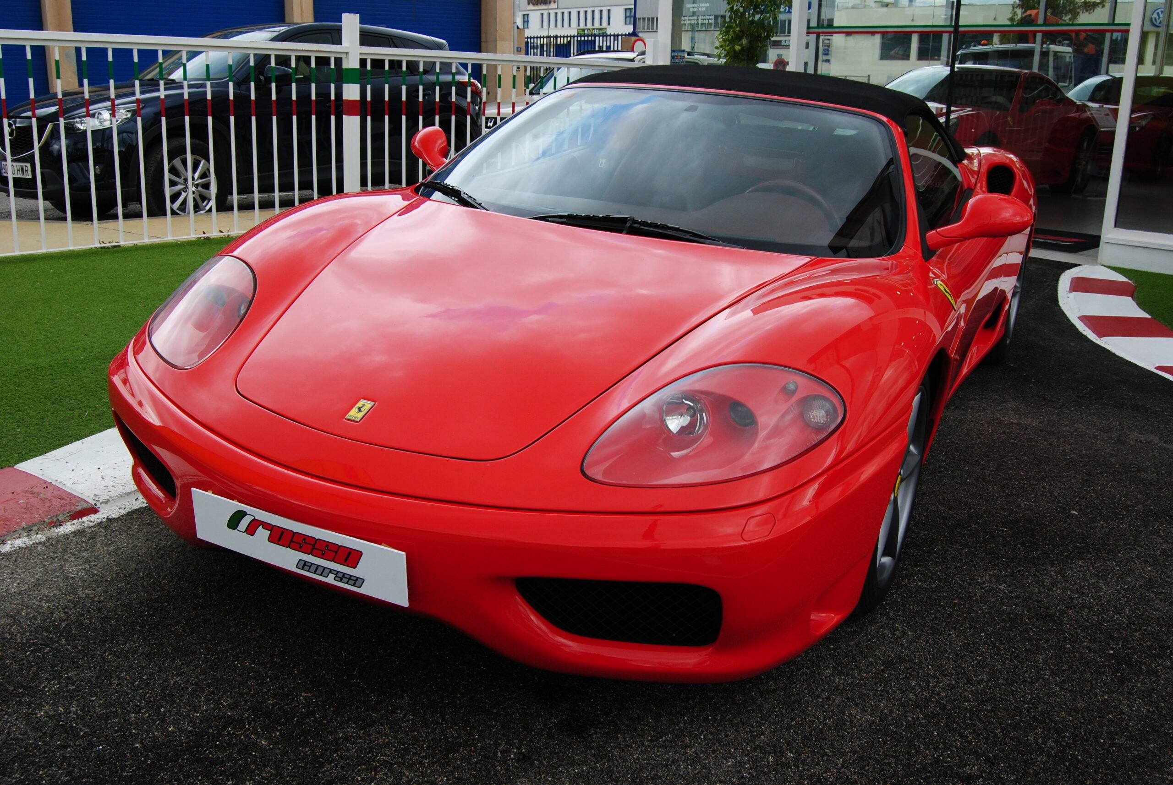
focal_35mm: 33
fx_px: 1077
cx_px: 586
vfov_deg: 40.1
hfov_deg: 57.2
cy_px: 392
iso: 200
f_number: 9
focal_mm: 22
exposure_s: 1/100
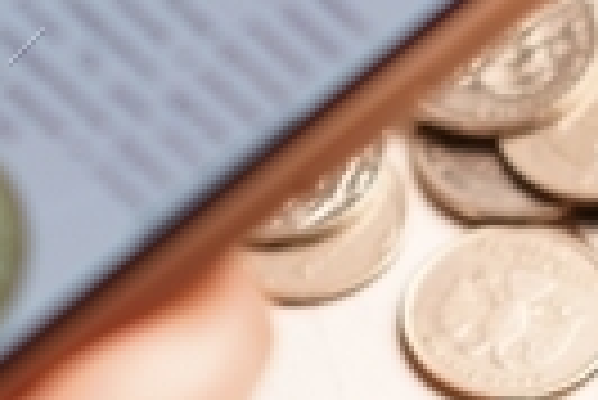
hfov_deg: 5.7
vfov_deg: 3.8
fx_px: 6053
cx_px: 319
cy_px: 613
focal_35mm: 364
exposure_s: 1/250
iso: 100
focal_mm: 55
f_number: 2
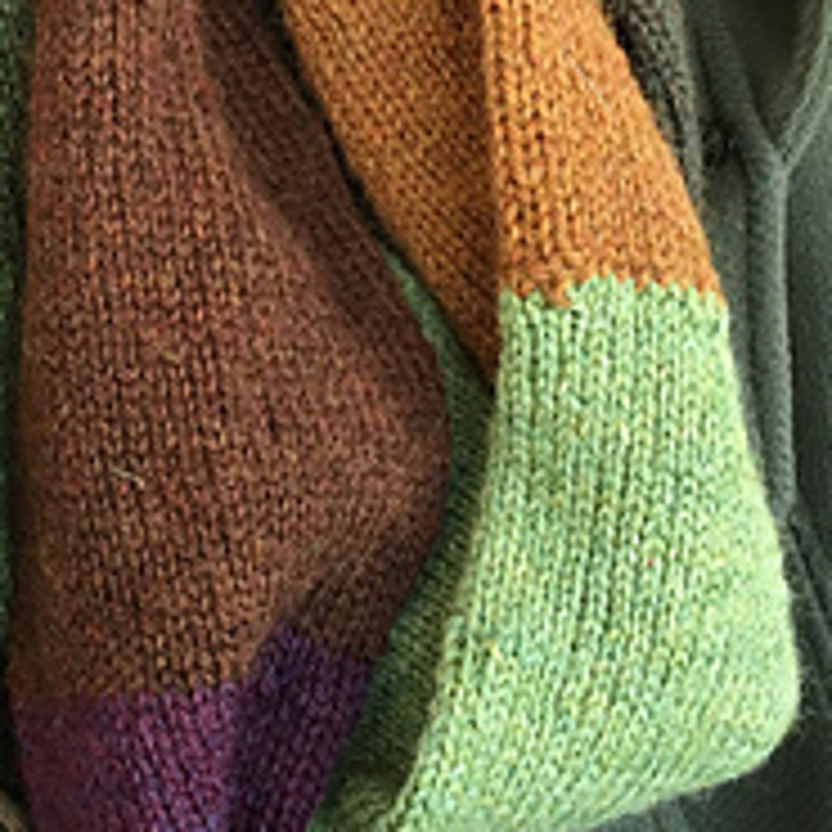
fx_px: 1876
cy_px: 243
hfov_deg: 24.9
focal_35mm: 69
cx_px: 295
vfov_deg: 24.8
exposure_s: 1/30
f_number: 2.2
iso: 100
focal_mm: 4.15
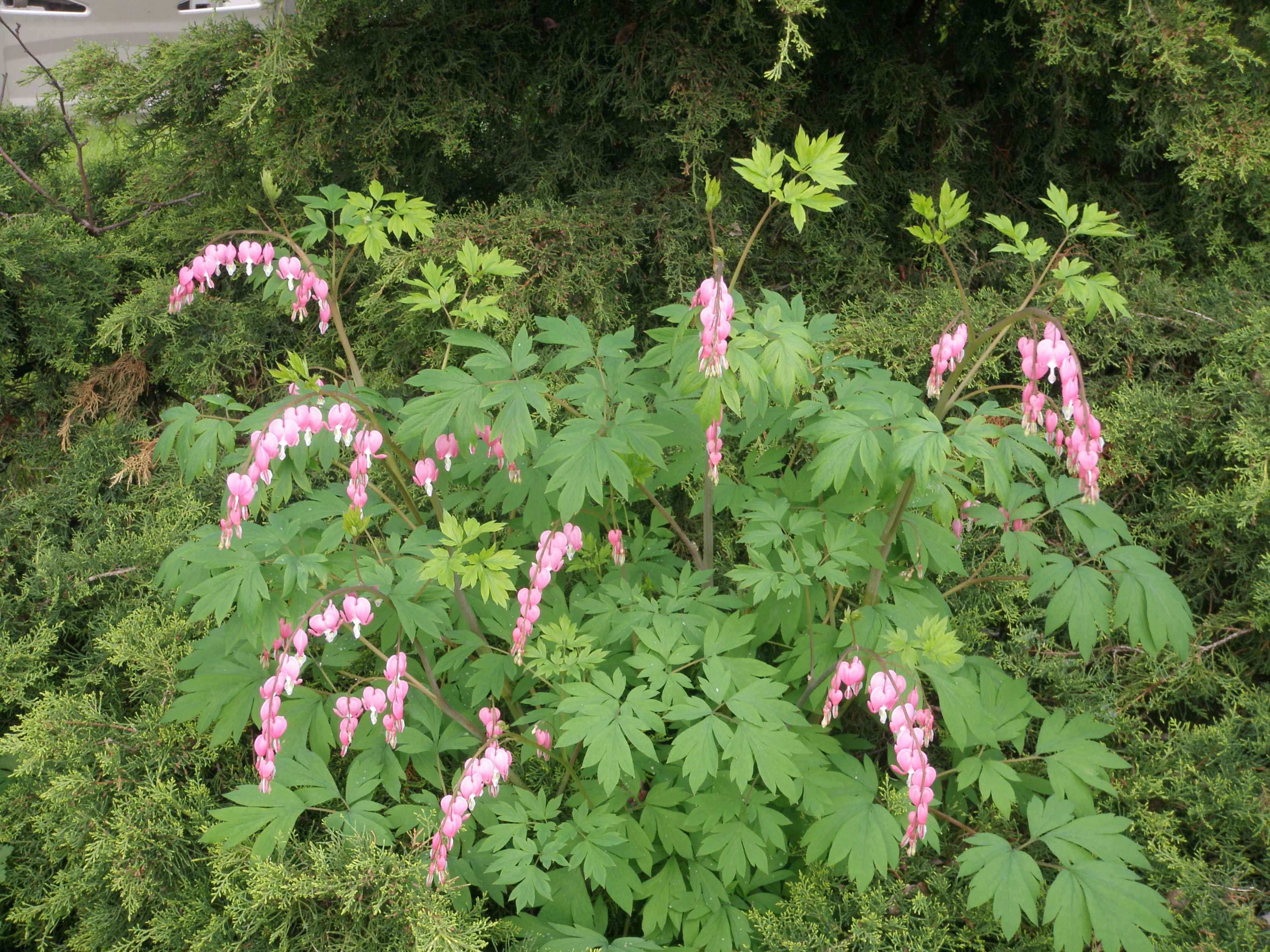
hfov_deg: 33.8
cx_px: 635
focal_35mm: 57
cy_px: 476
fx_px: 2091
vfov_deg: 25.7
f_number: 4.5
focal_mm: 10.34
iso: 50
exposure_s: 1/60
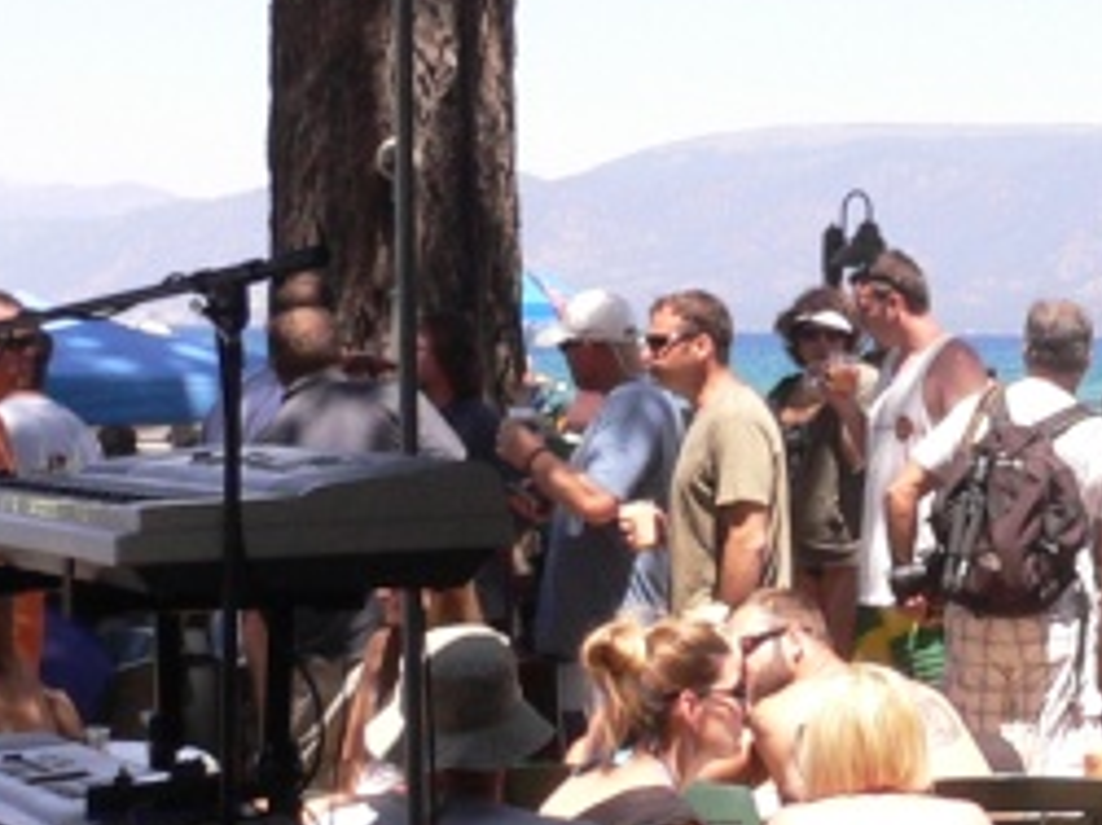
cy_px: 426
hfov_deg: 13.3
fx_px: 4550
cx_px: 1409
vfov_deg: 10.4
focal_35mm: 143
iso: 100
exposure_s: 1/200
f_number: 5.6
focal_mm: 5.8
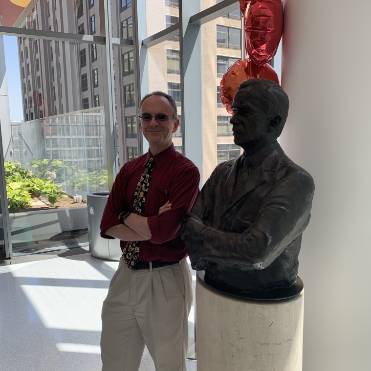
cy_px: 196
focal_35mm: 31
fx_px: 376
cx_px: 187
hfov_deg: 52.5
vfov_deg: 52.5
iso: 25
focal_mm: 4.25
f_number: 1.8
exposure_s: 1/282
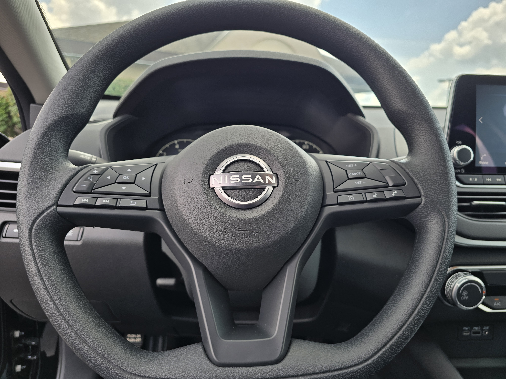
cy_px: 190
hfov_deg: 73.9
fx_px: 336
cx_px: 253
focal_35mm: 23
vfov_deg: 58.9
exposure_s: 1/180
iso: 16
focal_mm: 6.3
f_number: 1.7
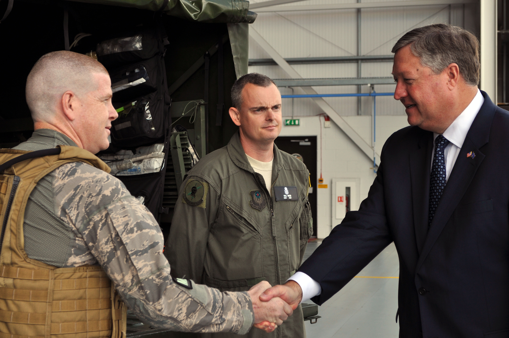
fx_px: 974
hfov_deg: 29.3
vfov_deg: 19.7
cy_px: 169
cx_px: 254
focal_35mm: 69
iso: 200
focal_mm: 46
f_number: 8
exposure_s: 1/200
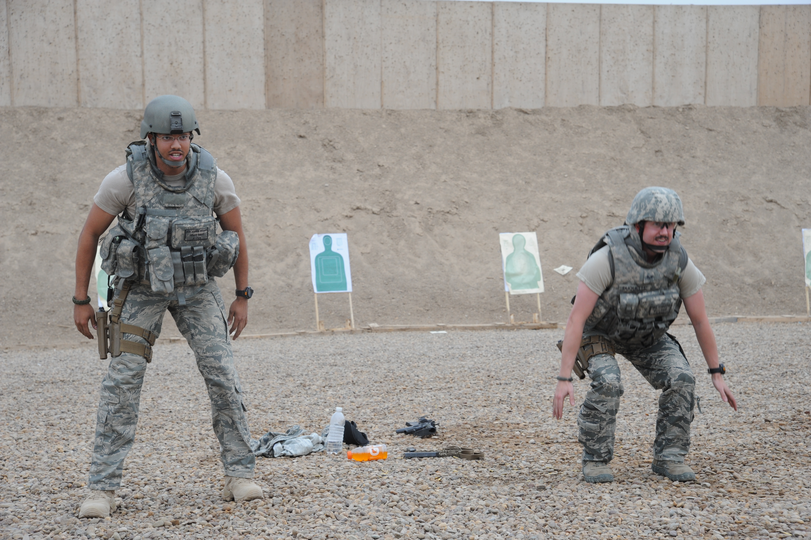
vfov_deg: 18.2
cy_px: 270
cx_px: 406
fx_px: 1688
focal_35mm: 75
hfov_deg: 27.0
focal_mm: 75
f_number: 8
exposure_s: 1/250
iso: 800
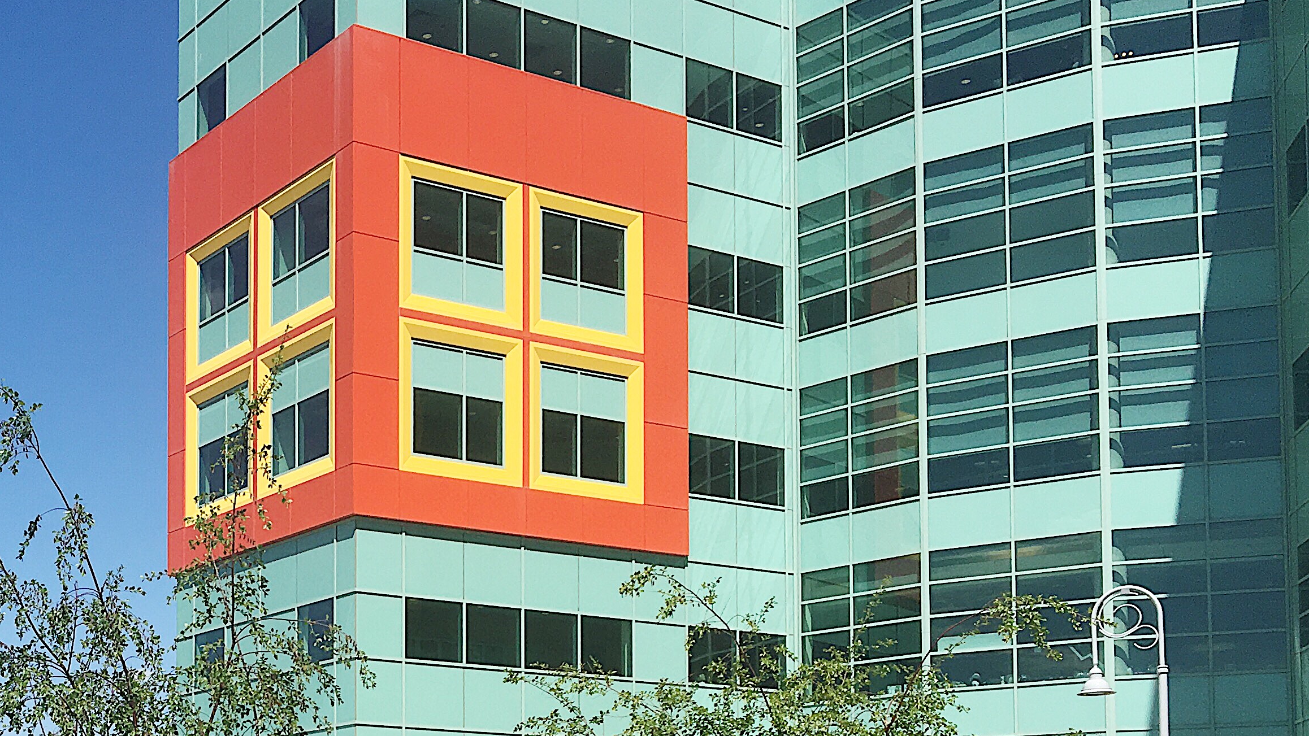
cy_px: 805
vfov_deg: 20.8
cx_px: 249
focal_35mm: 55
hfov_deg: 36.5
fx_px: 1909
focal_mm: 4.15
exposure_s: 1/2404
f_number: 2.2
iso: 25
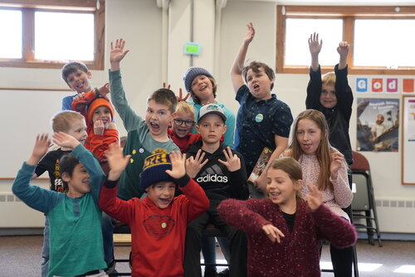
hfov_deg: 32.4
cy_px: 138
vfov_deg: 21.9
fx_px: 715
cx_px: 208
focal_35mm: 62
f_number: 2.8
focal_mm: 62
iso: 500
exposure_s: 1/80
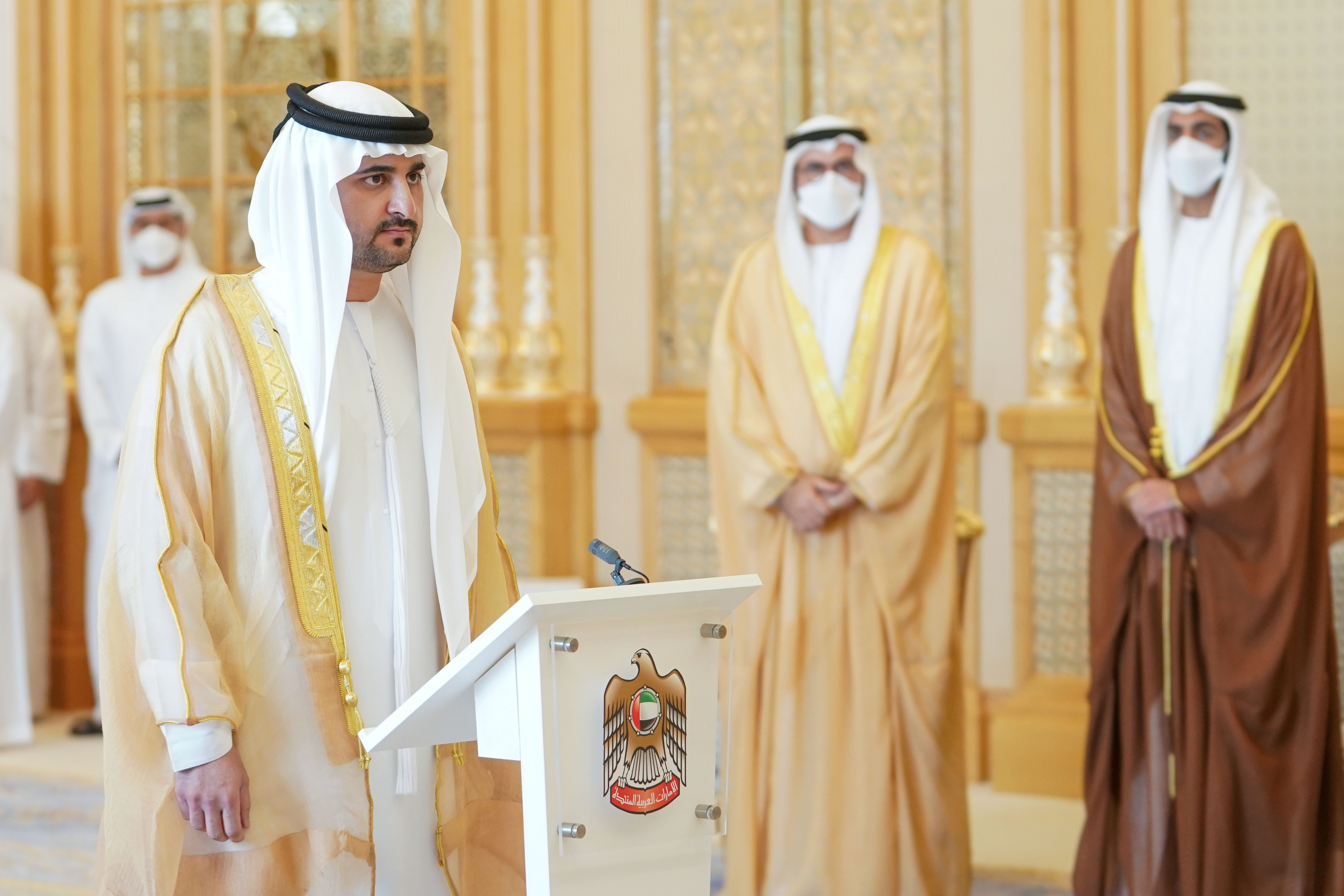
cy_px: 448
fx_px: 3210
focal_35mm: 86
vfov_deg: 15.9
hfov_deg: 23.6
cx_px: 672
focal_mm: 86
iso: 1600
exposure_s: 1/200
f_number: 3.2
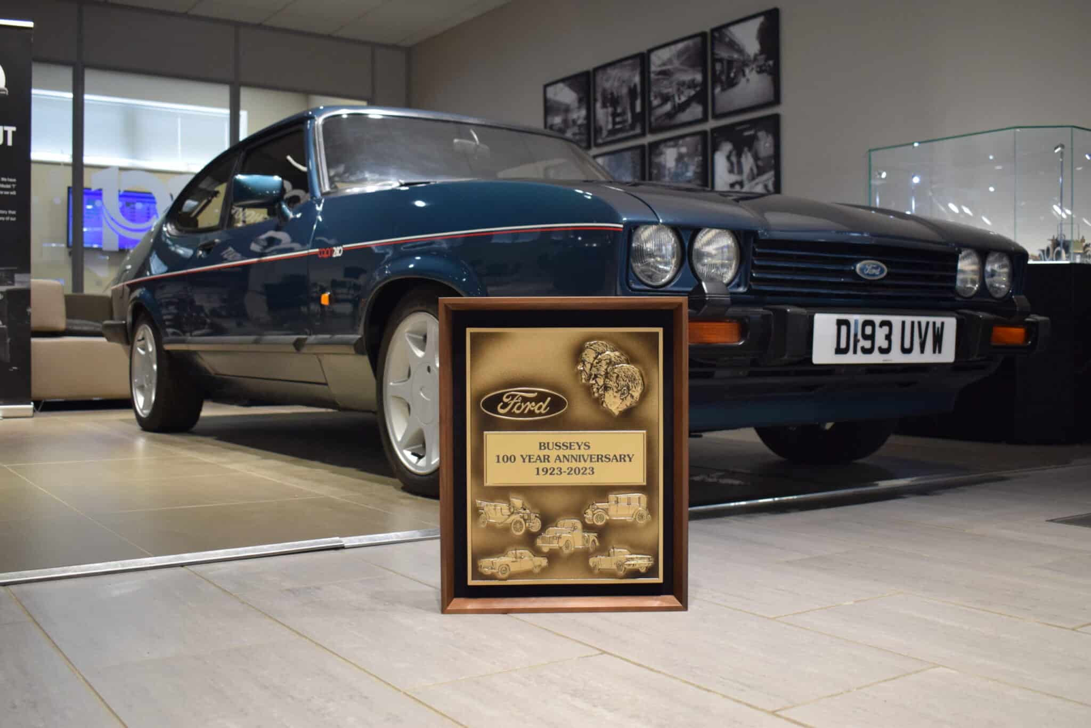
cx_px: 546
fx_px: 1091
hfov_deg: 53.1
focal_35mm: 36
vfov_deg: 36.9
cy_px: 364
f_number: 4
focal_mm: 24
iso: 1600
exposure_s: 1/60
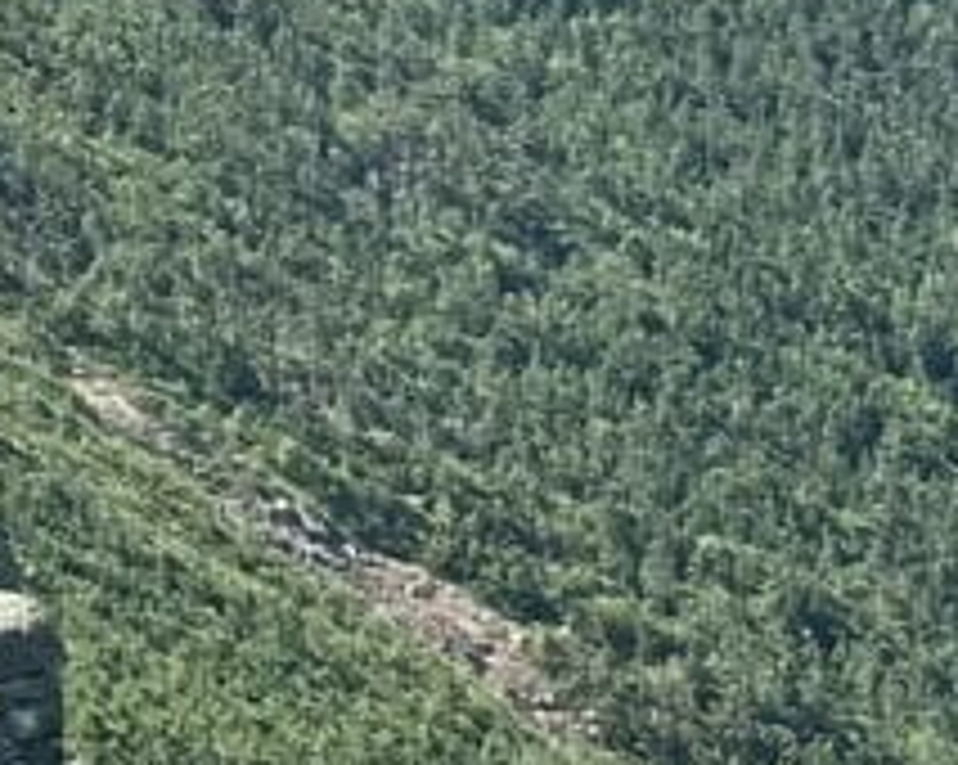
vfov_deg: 4.6
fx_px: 9575
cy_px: 153
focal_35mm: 338
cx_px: -535
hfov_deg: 5.7
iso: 64
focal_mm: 6.86
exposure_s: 1/1565
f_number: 1.78
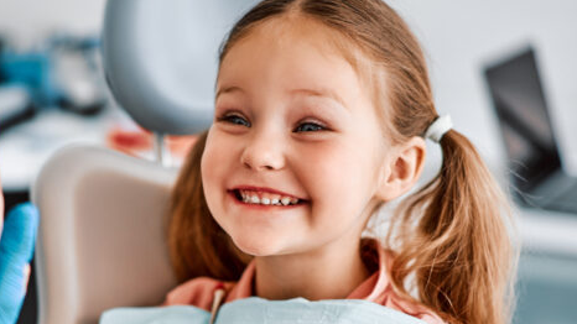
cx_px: 183
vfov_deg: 12.7
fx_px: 1453
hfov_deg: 22.3
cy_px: 276
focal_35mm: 95
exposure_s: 1/200
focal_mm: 55
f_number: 1.8
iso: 100
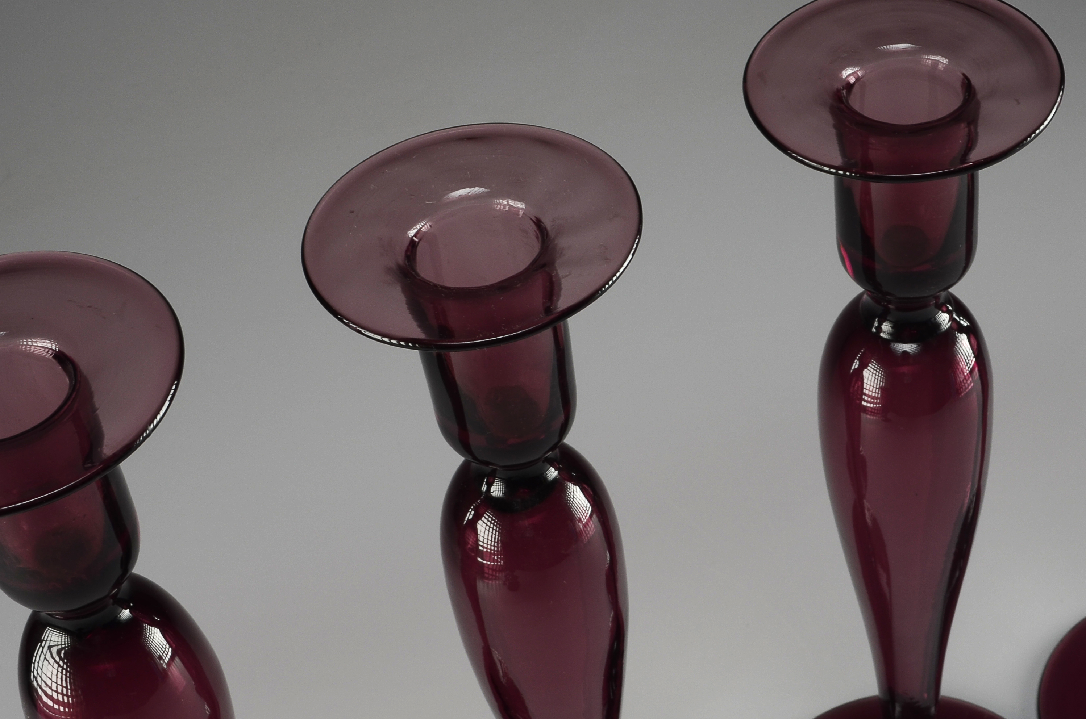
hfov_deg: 27.3
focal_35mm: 74
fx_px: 2228
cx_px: 648
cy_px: 367
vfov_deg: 18.3
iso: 100
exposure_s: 1/80
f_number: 14
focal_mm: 30
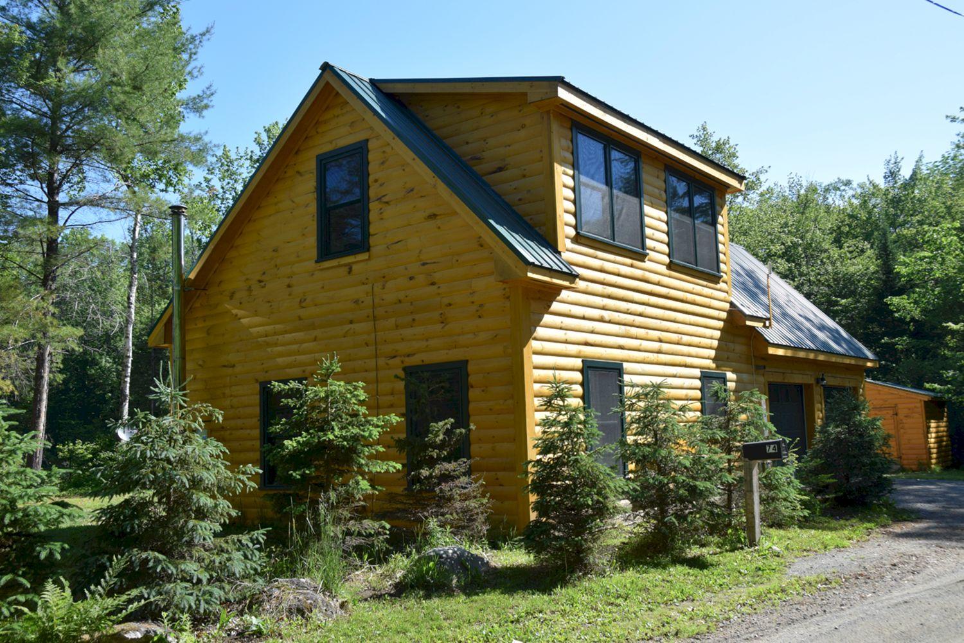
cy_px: 322
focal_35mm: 33
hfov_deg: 57.2
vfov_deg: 40.0
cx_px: 482
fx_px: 884
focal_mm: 22
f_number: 9
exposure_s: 1/320
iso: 200
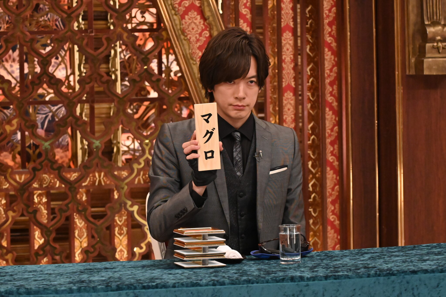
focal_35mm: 165
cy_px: 148
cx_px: 223
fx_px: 2043
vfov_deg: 8.3
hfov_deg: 12.5
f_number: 6.3
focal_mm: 110
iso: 4000
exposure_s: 1/400
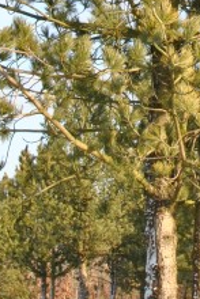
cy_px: -67
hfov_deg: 6.4
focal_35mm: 213
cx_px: 235
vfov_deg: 9.5
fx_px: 1776
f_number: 14
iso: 400
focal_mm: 29
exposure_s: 1/125
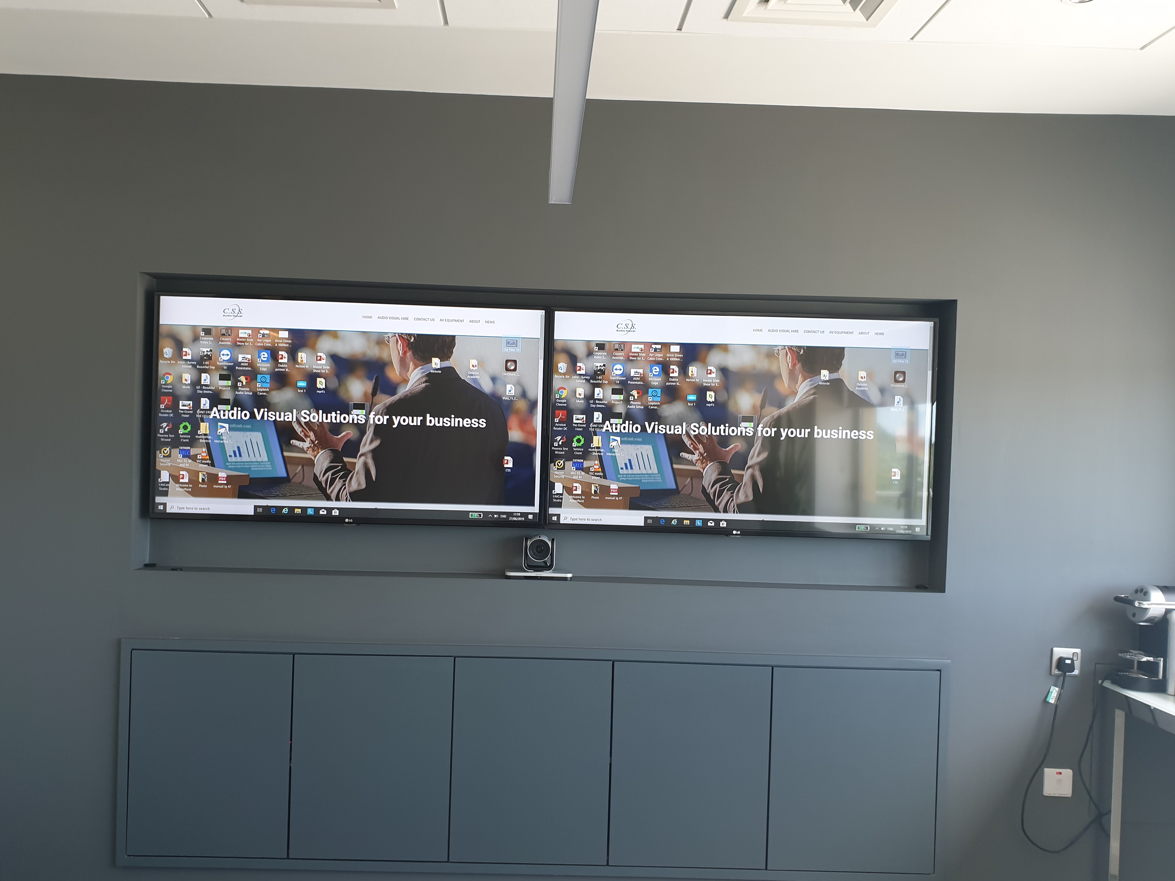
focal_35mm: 28
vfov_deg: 49.7
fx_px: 950
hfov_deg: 63.4
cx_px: 545
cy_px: 462
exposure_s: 1/60
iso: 80
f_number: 2.4
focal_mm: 4.3
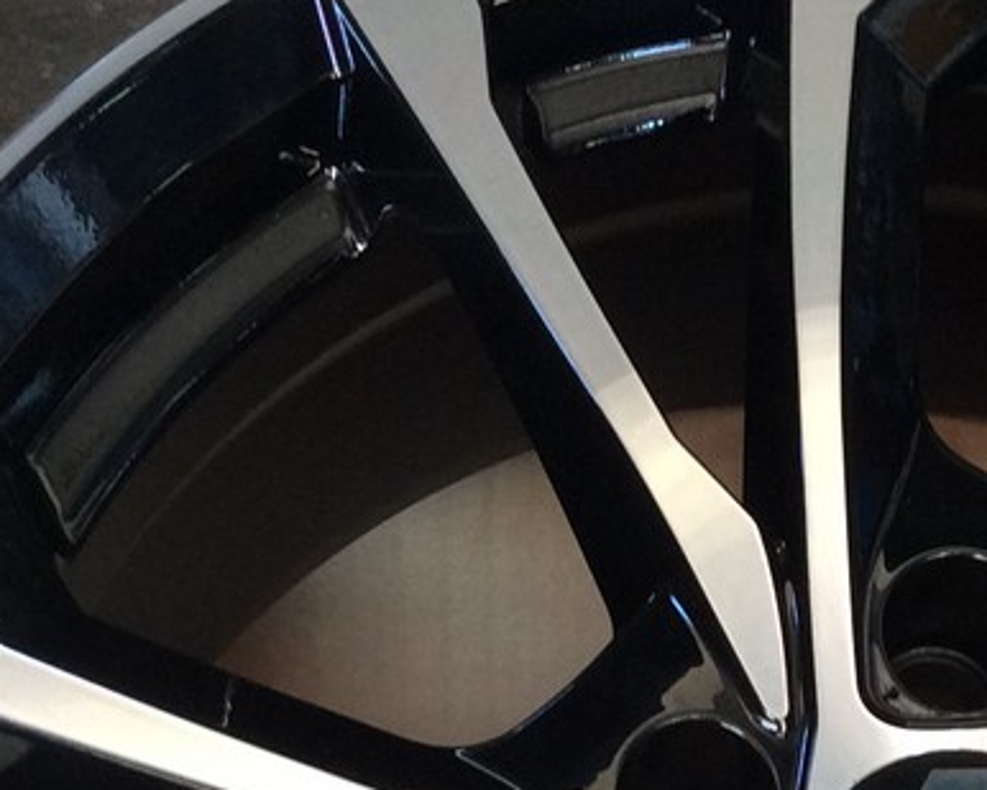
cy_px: 1005
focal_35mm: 97
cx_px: 910
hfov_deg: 19.4
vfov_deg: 15.2
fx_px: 2834
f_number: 2.4
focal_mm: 3.3
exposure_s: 1/25
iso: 64
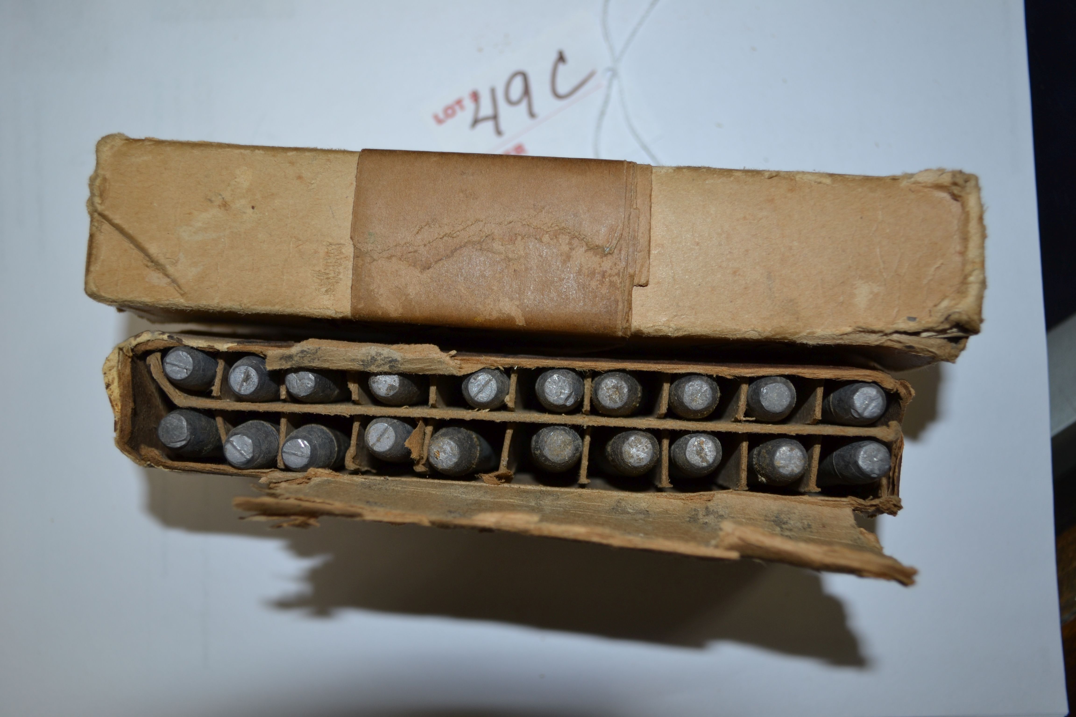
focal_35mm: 33
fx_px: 986
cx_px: 538
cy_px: 358
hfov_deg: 57.2
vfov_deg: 40.0
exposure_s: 1/60
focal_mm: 22
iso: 110
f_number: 4
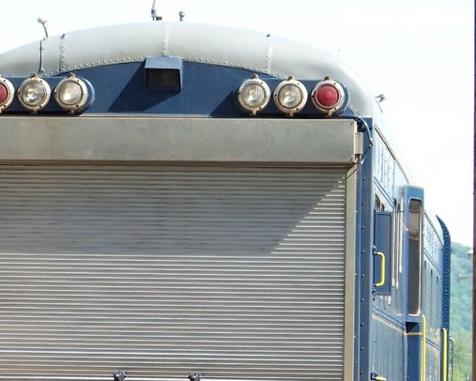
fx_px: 4242
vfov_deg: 5.1
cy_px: 297
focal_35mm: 301
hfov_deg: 6.4
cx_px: 170
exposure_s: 1/400
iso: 100
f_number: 3.6
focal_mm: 29.3
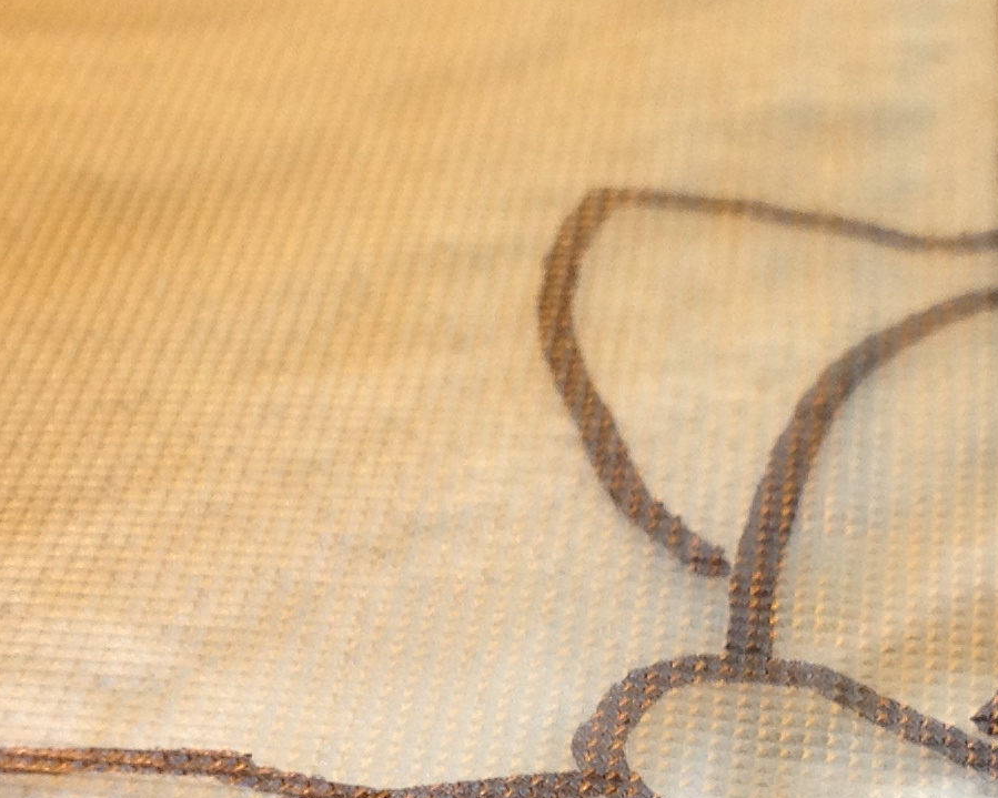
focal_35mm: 124
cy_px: 838
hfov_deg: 15.4
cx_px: 831
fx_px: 3662
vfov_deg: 12.3
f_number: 2.4
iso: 64
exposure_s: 1/40
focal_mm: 4.28
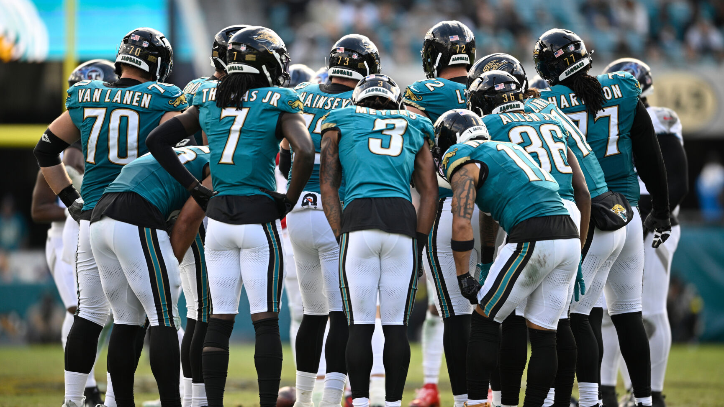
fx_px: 8197
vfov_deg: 2.8
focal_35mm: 427
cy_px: 224
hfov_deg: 5.1
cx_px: 362
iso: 720
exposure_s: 1/2000
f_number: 2.8
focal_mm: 400
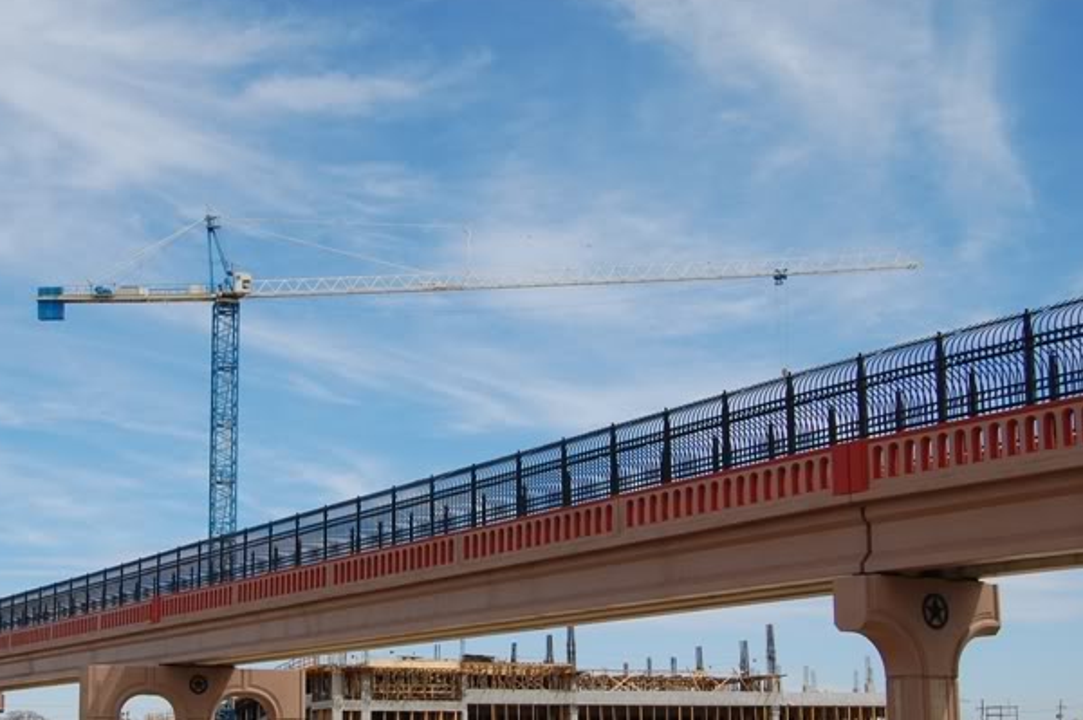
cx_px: 404
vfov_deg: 24.1
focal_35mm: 56
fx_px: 1683
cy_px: 467
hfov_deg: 35.5
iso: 200
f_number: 7.1
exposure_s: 1/800
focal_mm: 28
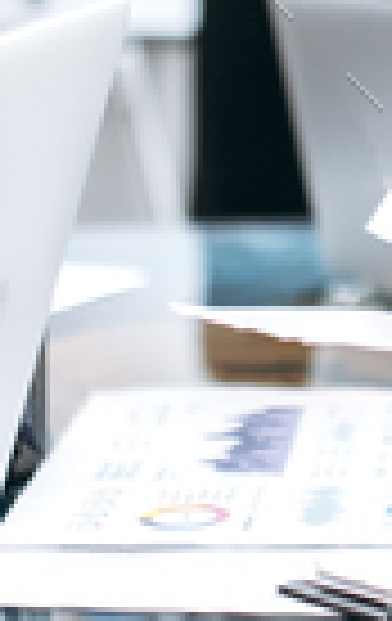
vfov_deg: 13.6
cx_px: 748
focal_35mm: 152
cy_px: 29
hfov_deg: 8.3
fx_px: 2582
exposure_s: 1/250
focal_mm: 35
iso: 1000
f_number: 1.4
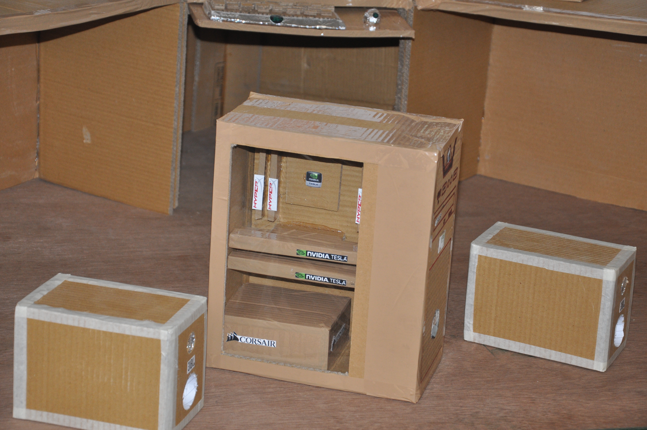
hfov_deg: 21.9
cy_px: 215
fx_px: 1669
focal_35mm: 93
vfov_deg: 14.7
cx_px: 324
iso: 640
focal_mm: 62
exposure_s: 1/60
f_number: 5.3
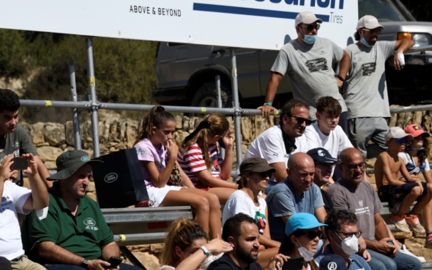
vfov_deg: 5.8
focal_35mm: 226
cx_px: 252
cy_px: 171
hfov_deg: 9.3
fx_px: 2661
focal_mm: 135
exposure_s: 1/2000
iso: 250
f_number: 6.3
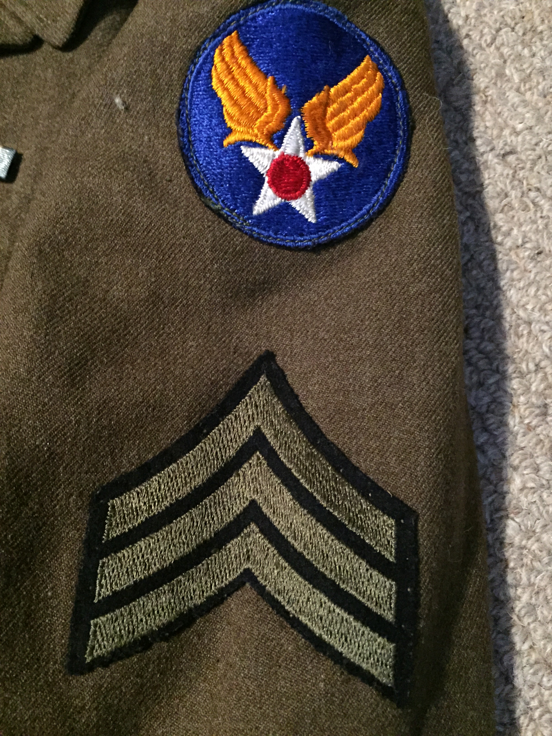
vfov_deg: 61.7
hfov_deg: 48.2
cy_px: 368
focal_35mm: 29
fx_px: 617
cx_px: 276
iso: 400
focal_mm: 4.15
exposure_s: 1/15
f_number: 2.2
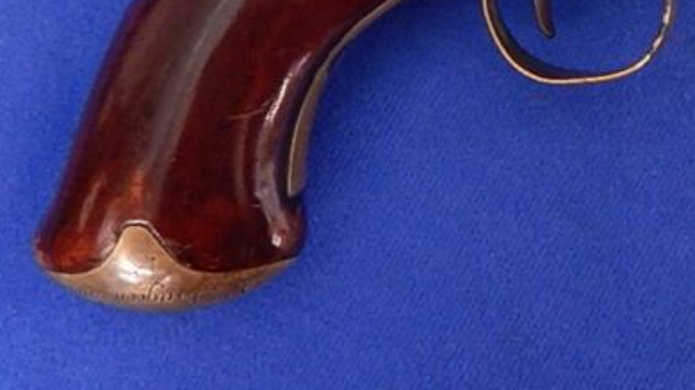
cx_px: 715
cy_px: -123
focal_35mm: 63
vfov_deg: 17.8
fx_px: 1161
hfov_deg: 30.7
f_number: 3
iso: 400
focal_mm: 4
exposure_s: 1/13
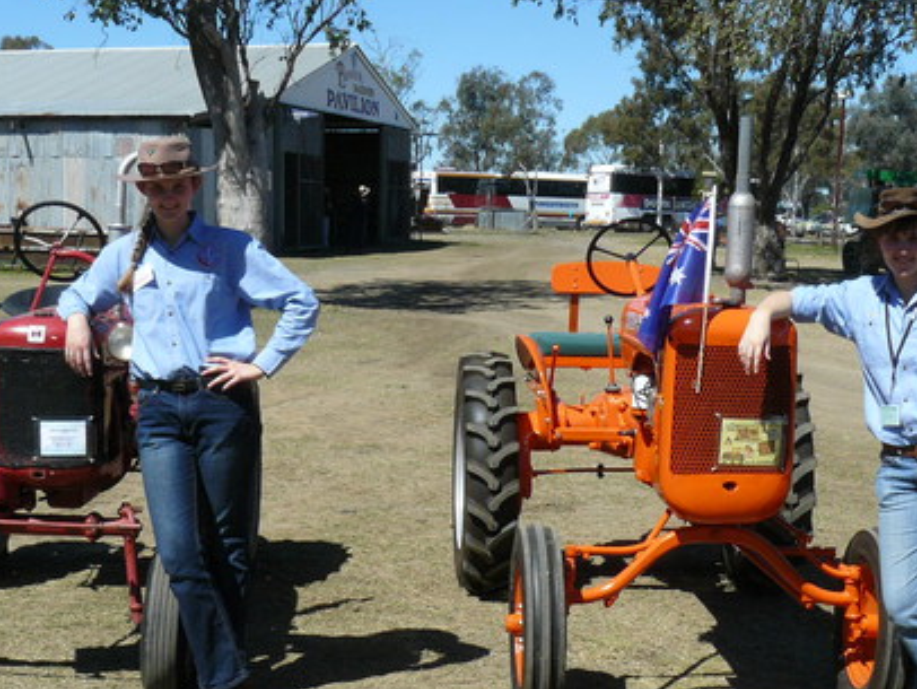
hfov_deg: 31.7
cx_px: 470
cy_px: 429
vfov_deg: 24.0
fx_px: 1617
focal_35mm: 61
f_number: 5.6
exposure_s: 1/400
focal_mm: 6
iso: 100
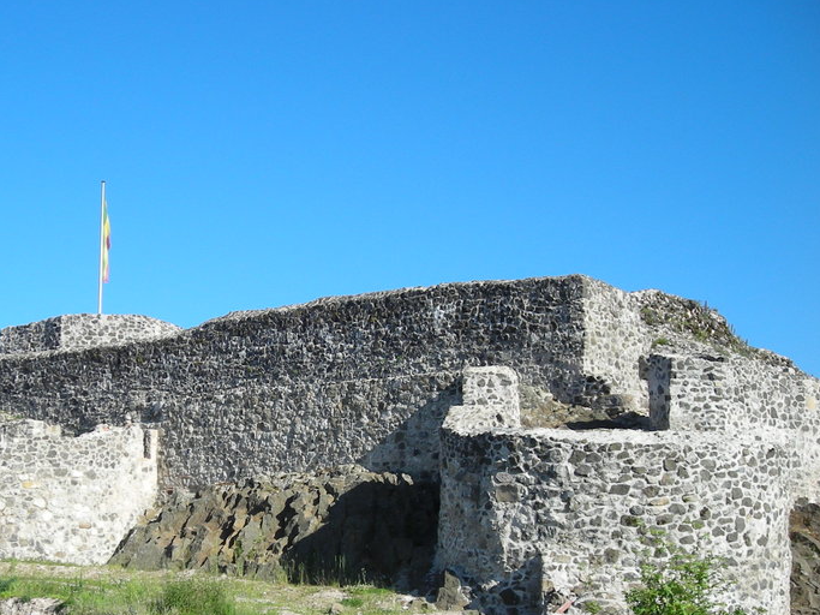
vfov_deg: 25.4
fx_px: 1350
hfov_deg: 33.5
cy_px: 447
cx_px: 267
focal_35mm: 57
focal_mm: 6.3
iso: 50
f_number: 6.4
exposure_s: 1/134
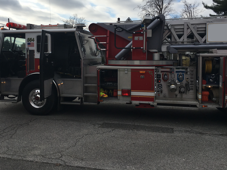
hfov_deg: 51.2
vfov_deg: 39.4
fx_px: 236
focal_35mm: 36
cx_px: 99
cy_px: 65
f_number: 2.2
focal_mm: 4.15
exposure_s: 1/1570
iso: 25
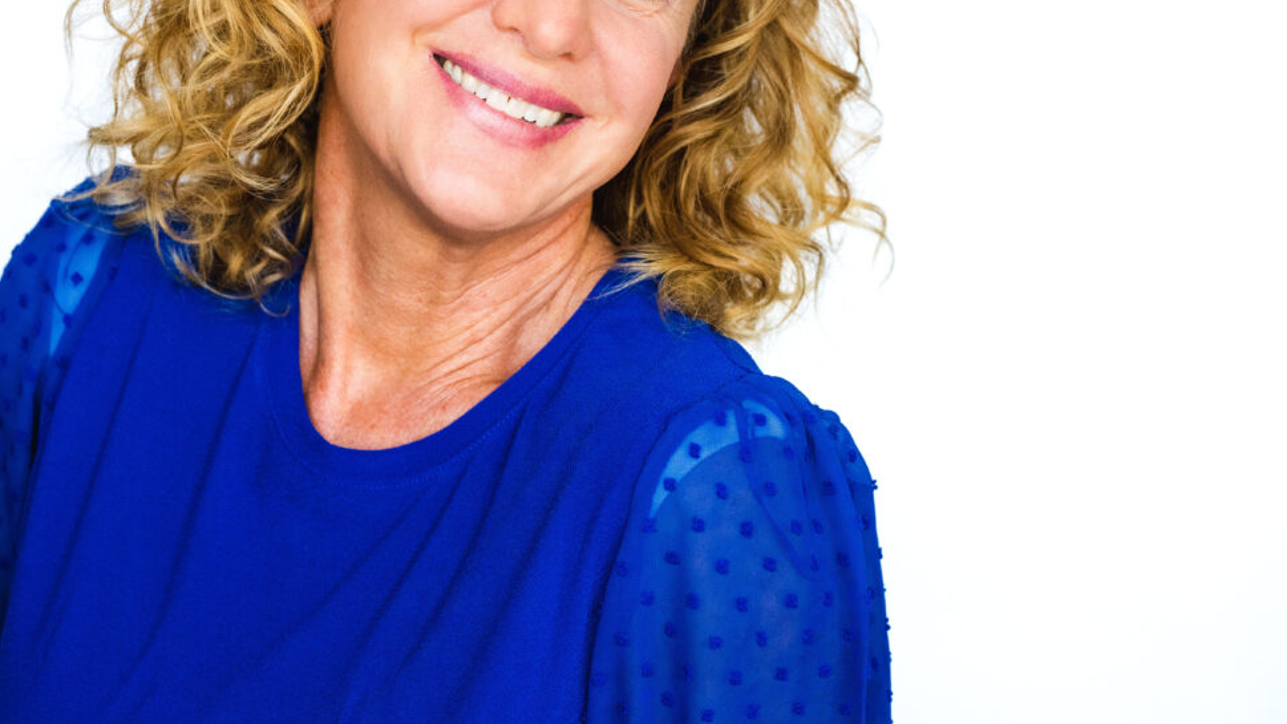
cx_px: 598
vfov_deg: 14.5
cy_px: 219
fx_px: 2832
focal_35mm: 83
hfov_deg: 25.6
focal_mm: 50
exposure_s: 1/250
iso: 400
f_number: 4
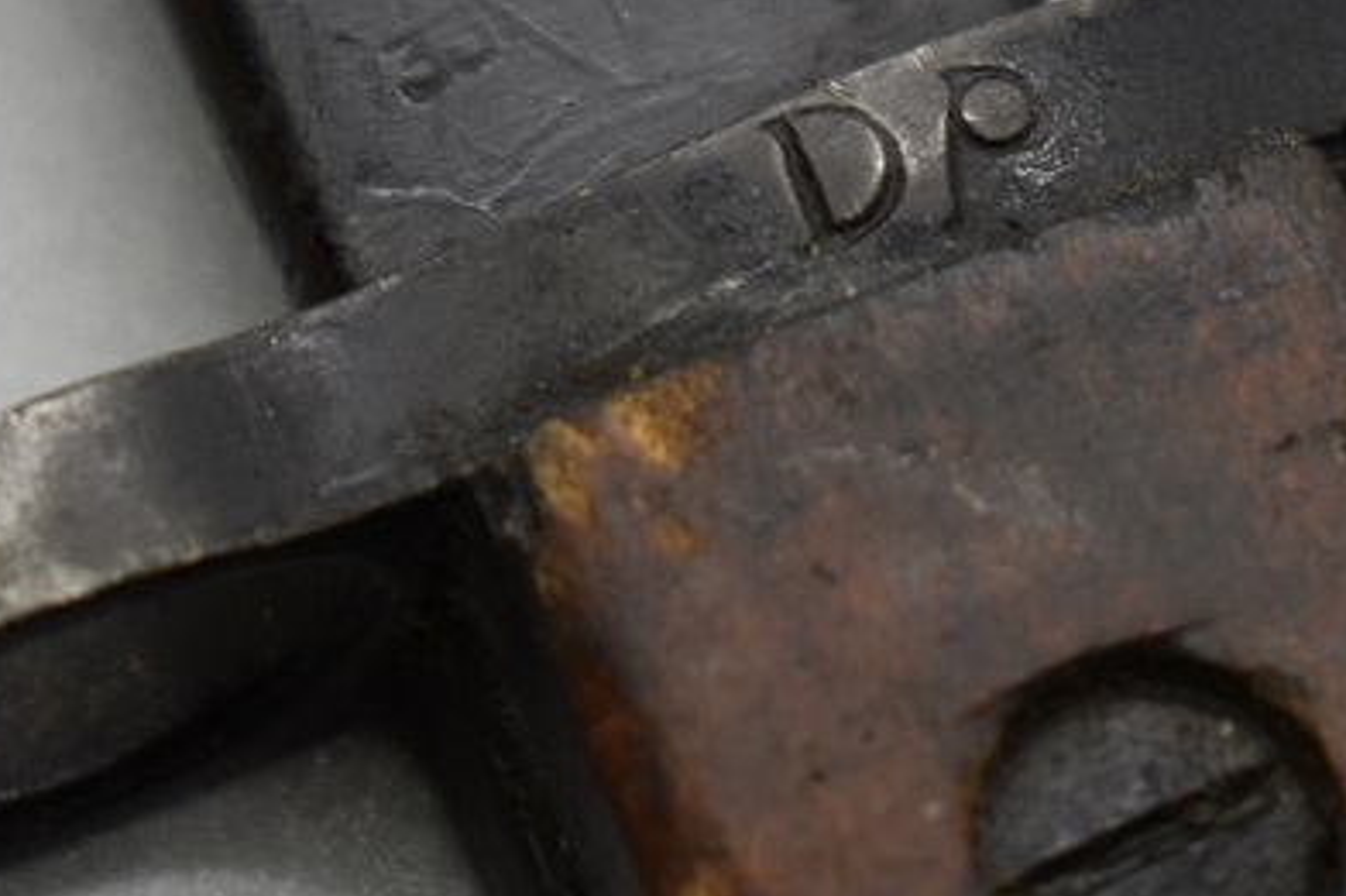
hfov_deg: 9.8
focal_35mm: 210
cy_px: 62
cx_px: 900
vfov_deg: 6.5
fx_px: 7858
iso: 400
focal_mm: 55
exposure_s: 1/60
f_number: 7.1
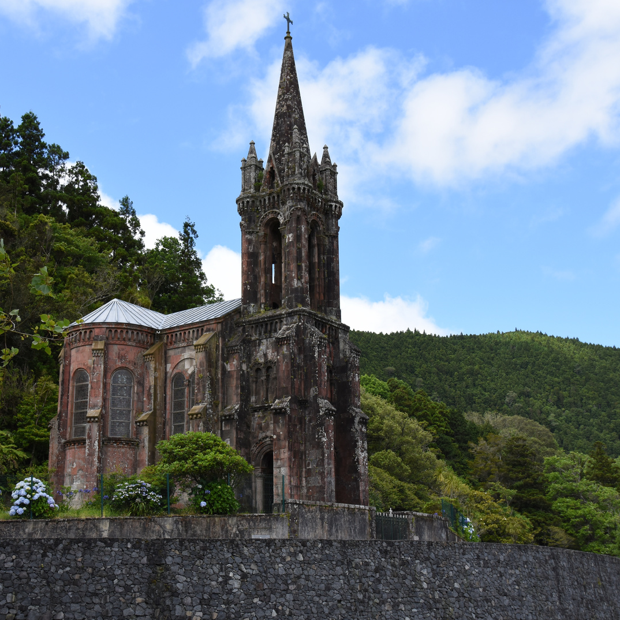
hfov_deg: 33.9
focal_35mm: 50
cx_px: 255
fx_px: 1013
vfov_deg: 34.0
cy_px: 310
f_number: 5
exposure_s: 1/1000
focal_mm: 26
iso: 250
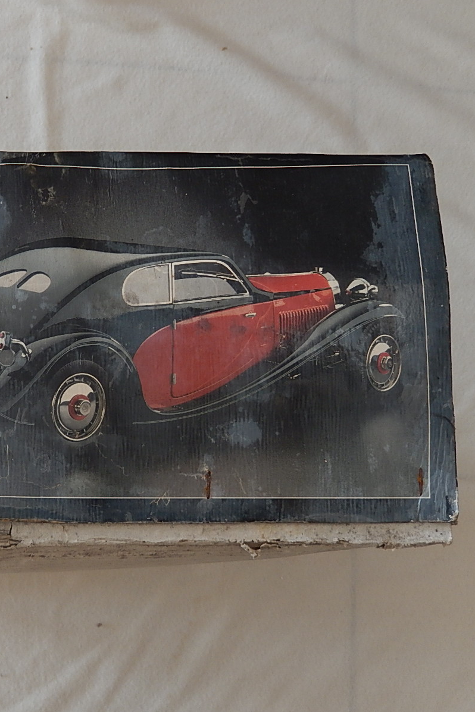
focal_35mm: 57
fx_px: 1128
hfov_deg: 22.9
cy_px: 356
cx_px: 6
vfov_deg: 35.1
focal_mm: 7.3
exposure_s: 1/60
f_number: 4.2
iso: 125
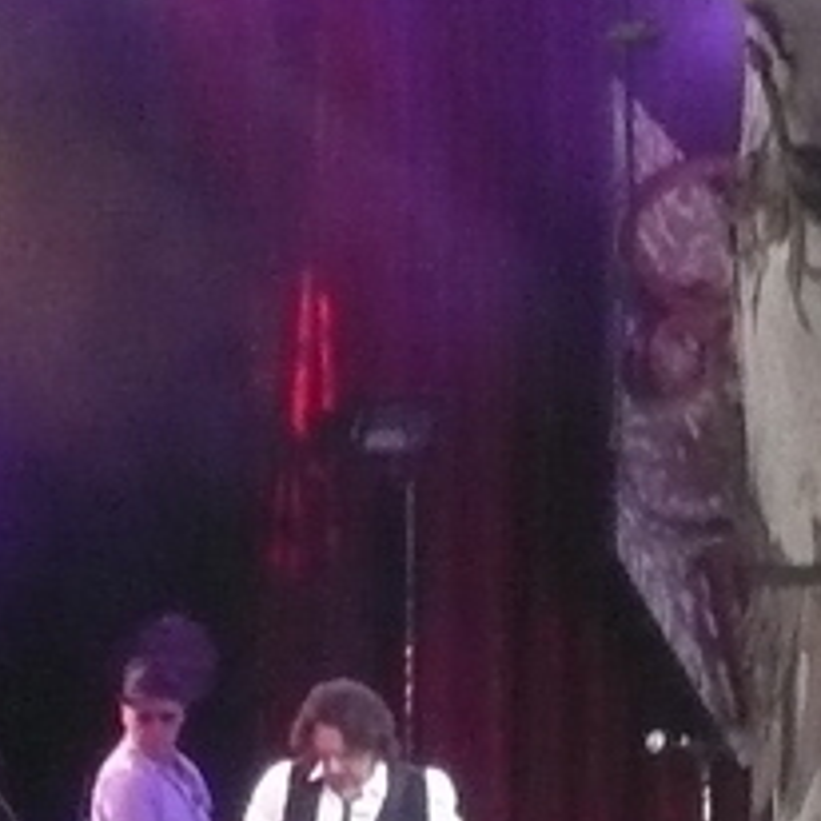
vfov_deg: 3.3
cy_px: 522
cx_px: -287
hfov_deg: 3.3
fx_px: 14087
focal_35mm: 525
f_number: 5.6
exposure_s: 1/30
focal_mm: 16.8
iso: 400
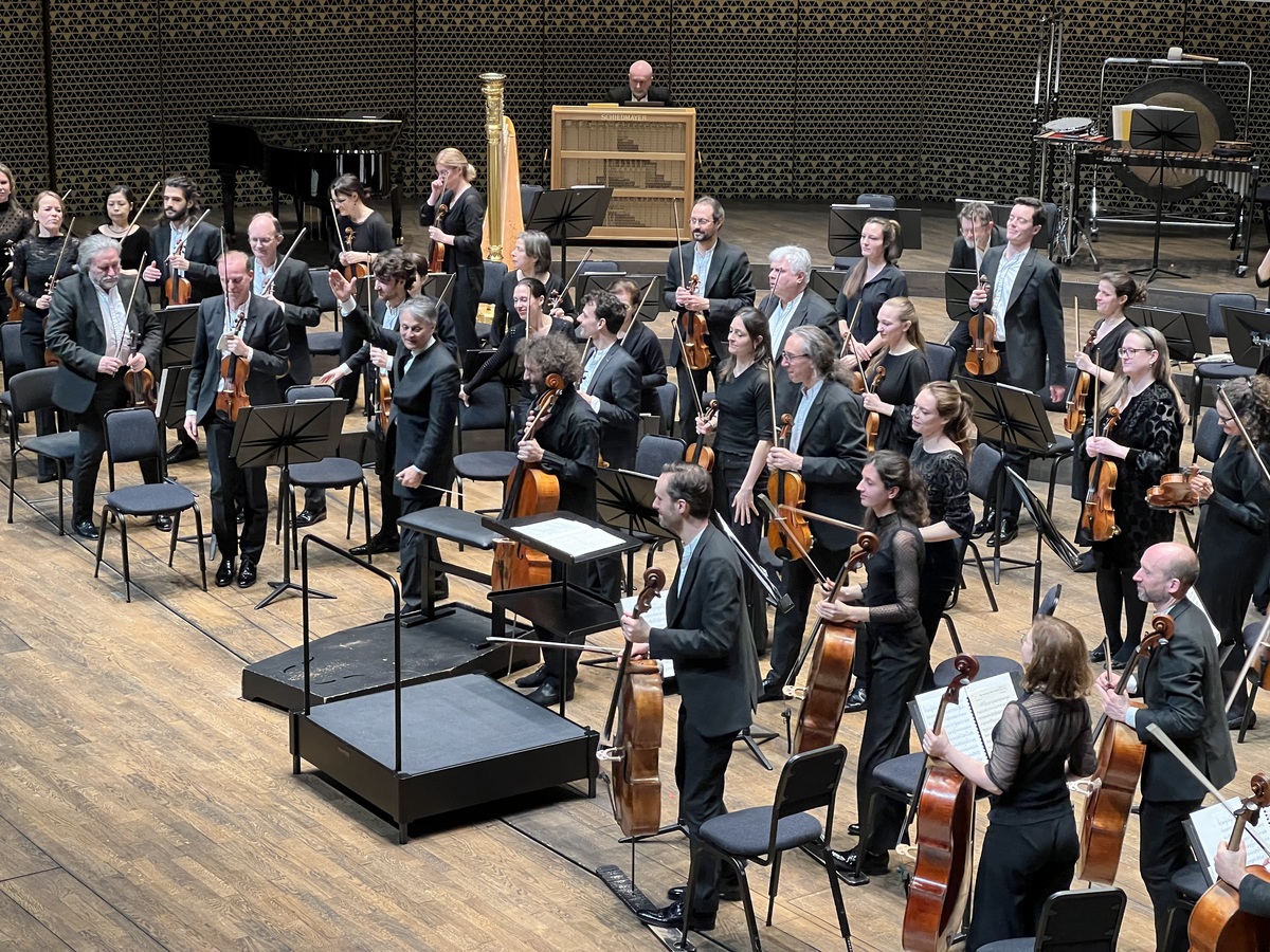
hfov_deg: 25.3
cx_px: 635
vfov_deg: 19.1
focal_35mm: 77
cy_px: 476
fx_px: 2825
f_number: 2.8
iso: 500
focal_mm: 9
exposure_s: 1/60
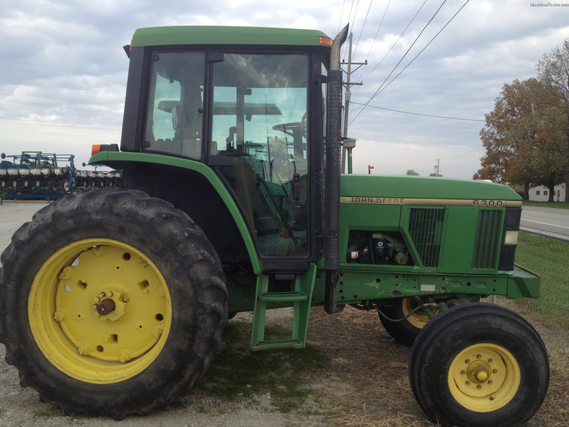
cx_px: 284
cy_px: 214
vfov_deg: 40.7
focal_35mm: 35
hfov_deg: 52.6
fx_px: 575
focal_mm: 4.28
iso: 64
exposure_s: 1/575
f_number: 2.4
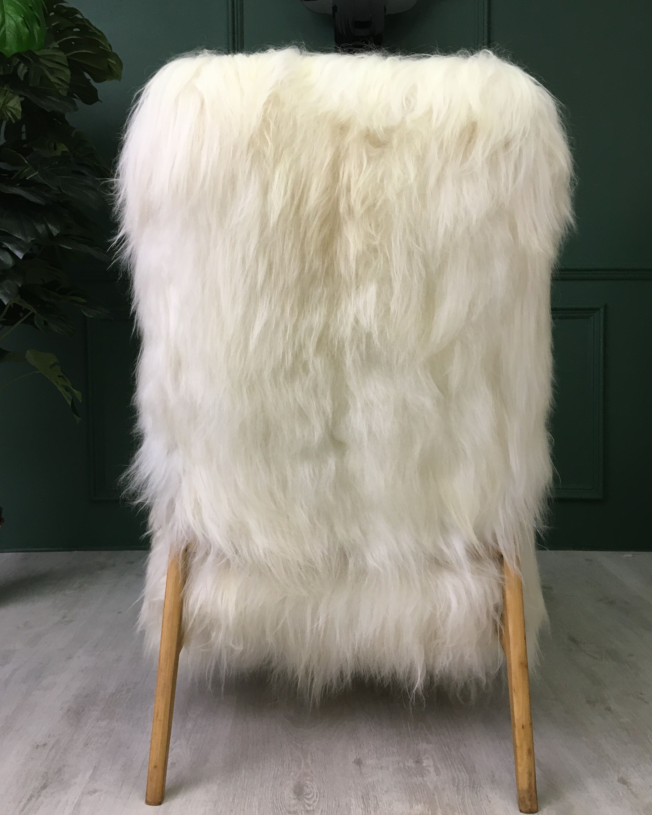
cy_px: 386
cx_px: 322
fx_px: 748
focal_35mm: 31
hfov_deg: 47.1
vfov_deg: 57.2
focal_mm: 4.15
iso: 100
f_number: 2.2
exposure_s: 1/33
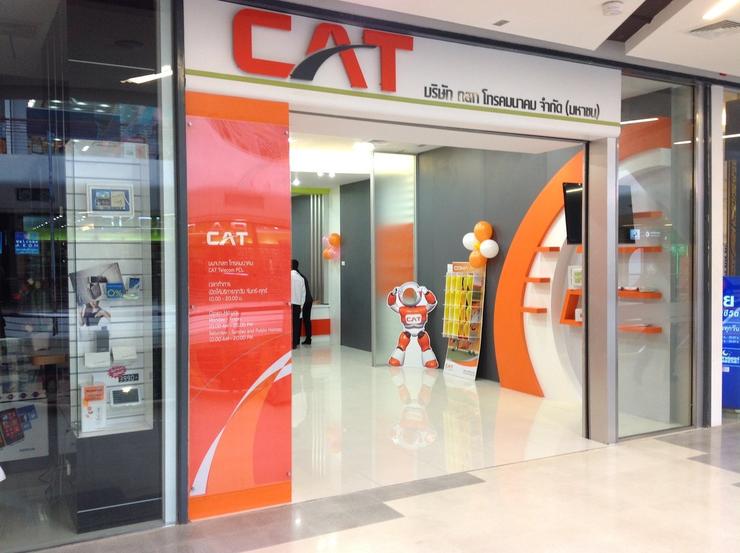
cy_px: 276
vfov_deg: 40.6
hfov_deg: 52.7
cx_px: 370
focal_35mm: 35
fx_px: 747
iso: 64
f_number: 2.4
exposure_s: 1/24
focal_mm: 4.28
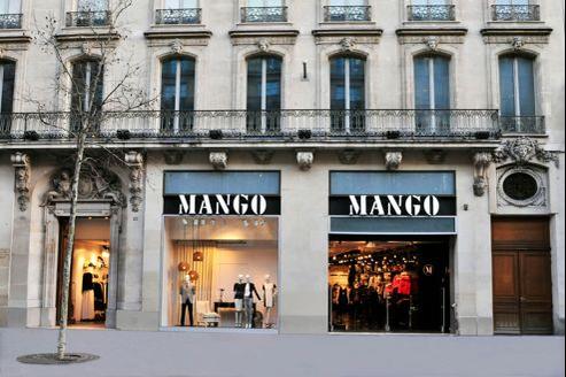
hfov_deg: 53.2
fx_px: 566
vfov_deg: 36.8
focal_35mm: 36
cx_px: 283
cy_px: 188
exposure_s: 1/160
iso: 800
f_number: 6.3
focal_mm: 24
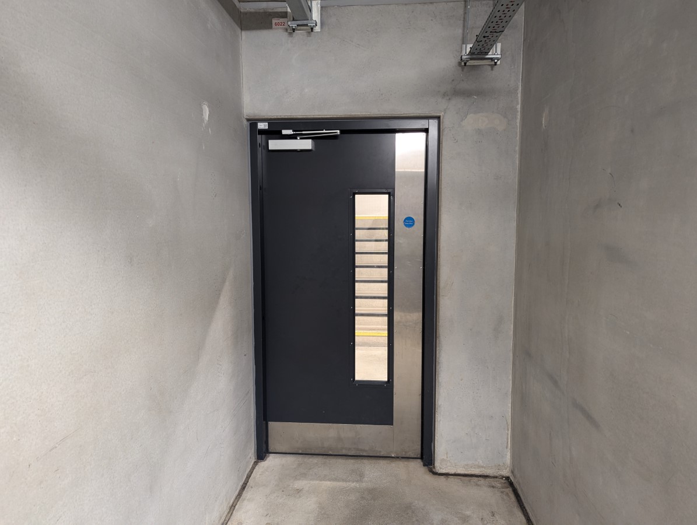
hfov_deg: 71.5
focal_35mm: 24
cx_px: 348
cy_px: 262
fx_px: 484
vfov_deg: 56.9
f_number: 1.85
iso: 247
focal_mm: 6.81
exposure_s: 1/22.4
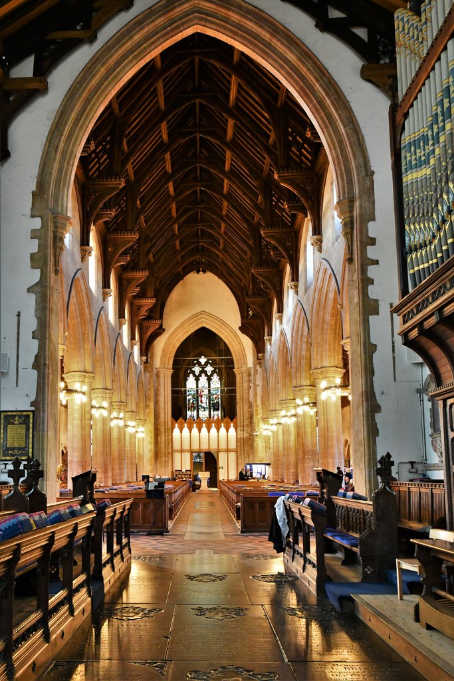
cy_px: 340
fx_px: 454
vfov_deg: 73.7
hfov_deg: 53.1
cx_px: 227
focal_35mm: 24
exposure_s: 1/25
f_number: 8
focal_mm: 24
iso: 3200
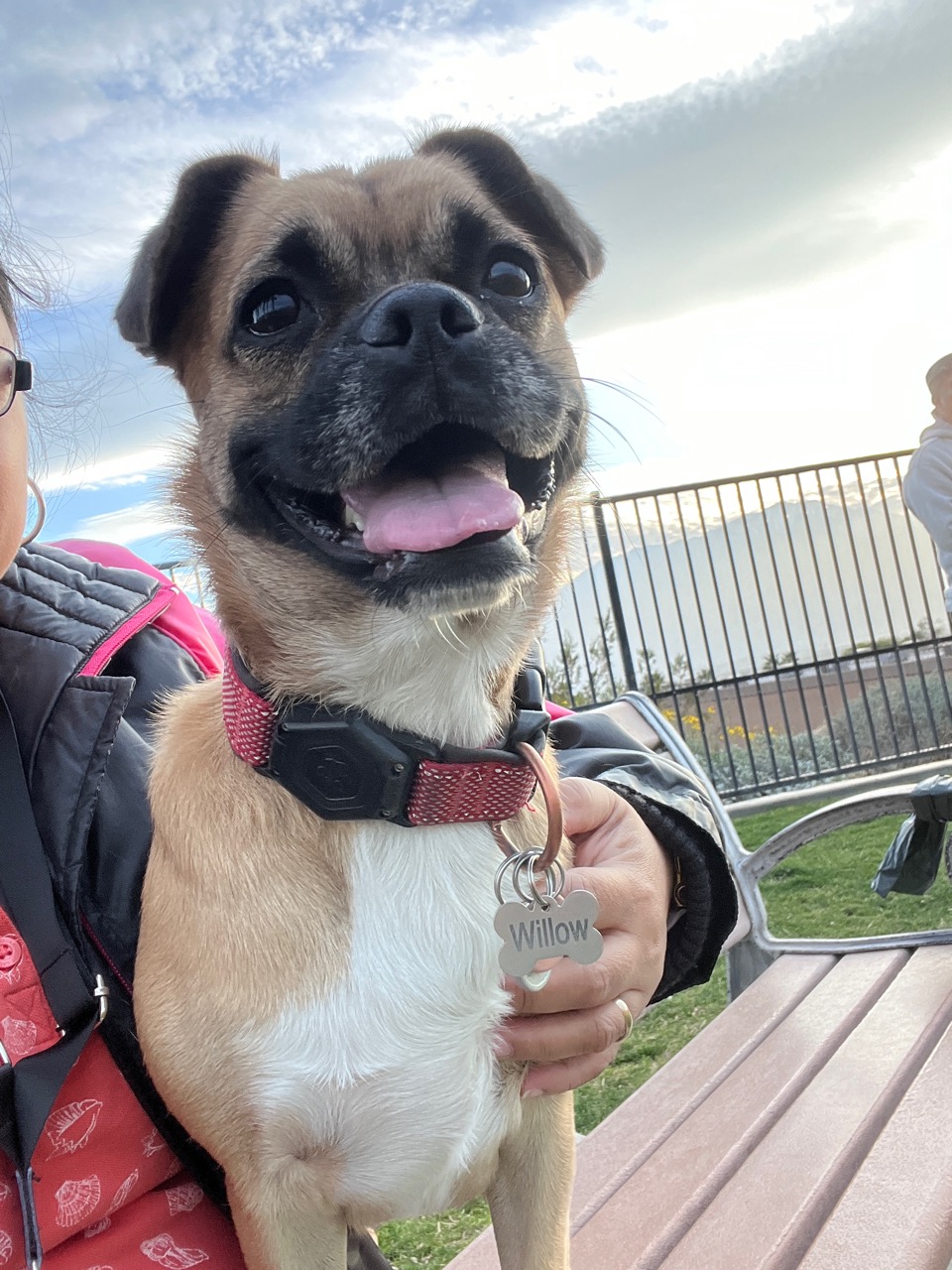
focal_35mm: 30
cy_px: 635
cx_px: 476
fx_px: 1100
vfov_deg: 60.0
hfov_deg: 46.8
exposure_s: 1/121
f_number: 2.2
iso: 25
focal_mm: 2.71
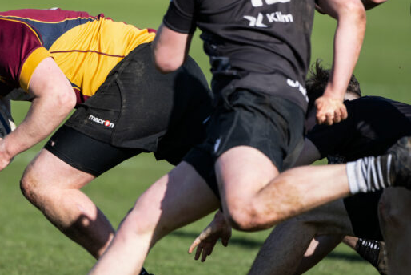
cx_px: 142
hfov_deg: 2.1
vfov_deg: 1.4
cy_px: 91
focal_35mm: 997
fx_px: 11385
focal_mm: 500
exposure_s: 1/1250
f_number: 4
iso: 200
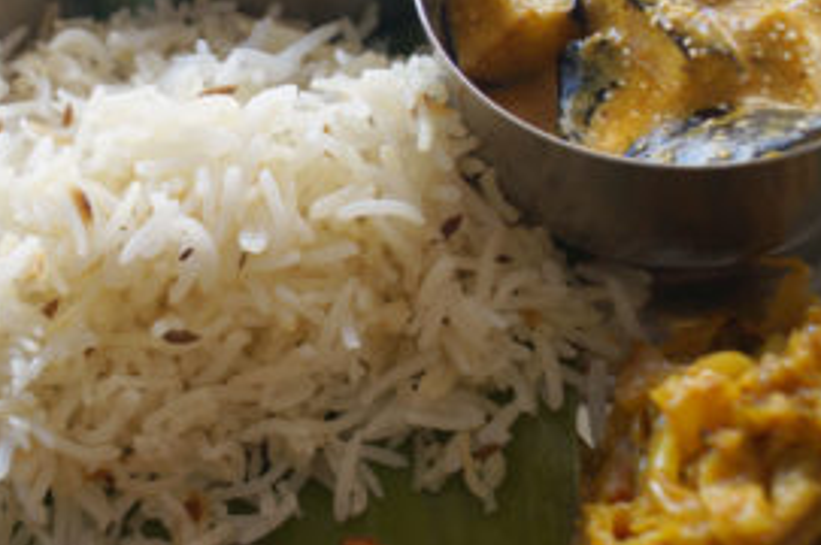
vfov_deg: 21.5
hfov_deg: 31.0
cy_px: 260
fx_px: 1435
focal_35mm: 63
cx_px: 142
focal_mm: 18
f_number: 4
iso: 200
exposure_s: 1/60
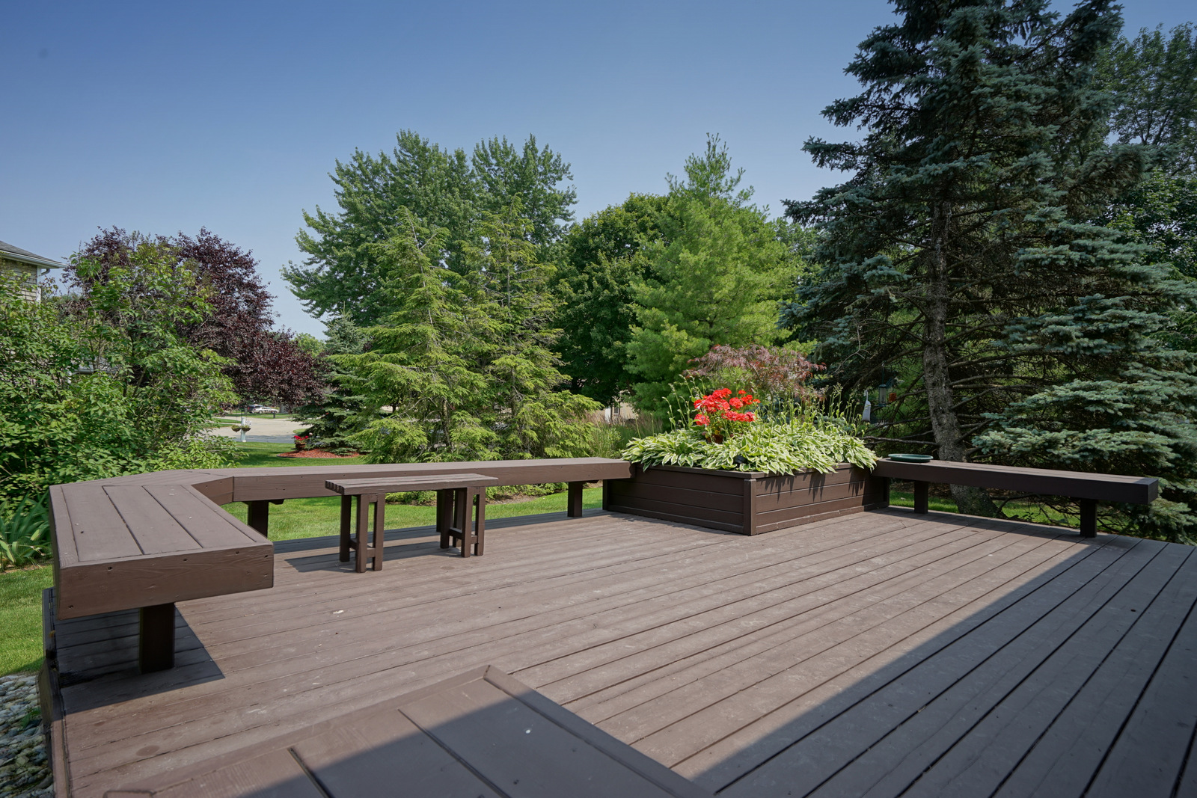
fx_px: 599
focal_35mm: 18
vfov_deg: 67.4
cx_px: 598
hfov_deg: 90.0
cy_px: 399
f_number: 8
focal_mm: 18
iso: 100
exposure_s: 1/125
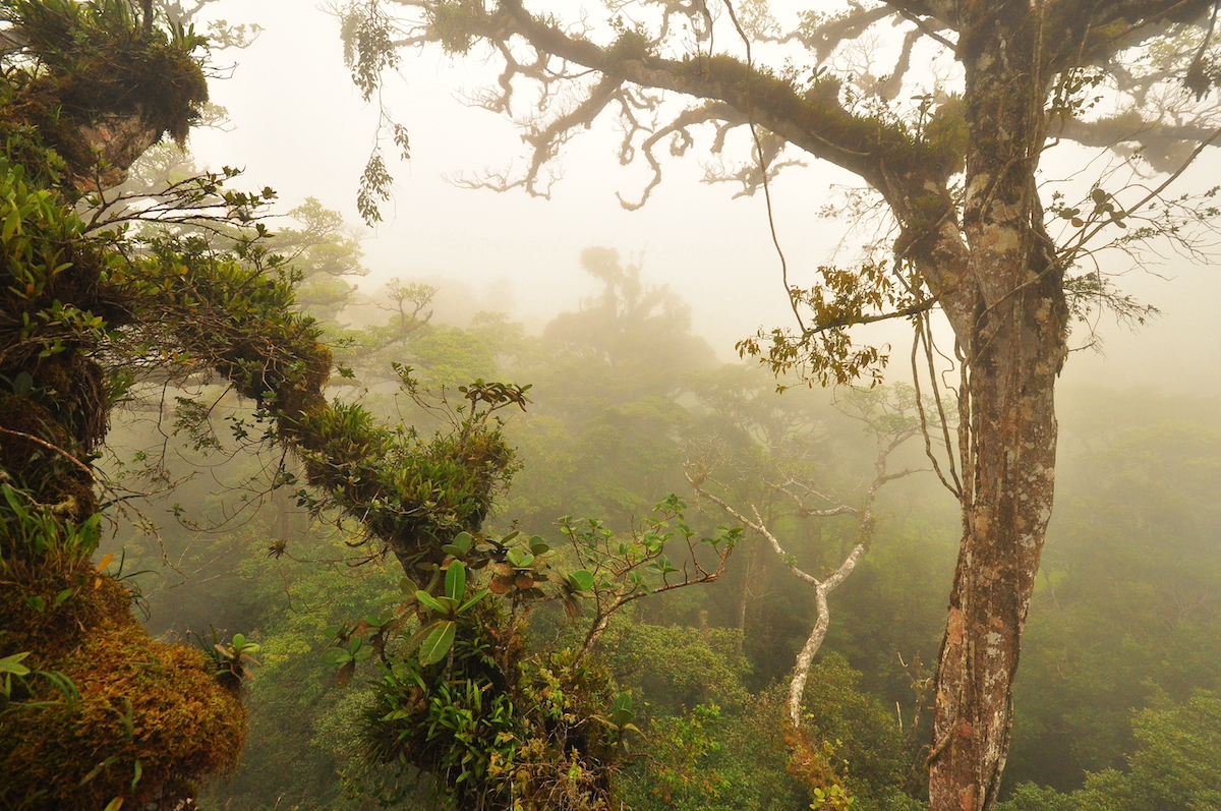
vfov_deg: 77.2
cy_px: 406
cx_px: 610
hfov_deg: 100.5
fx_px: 508
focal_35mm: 15
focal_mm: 10
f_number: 7.1
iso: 800
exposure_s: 1/200
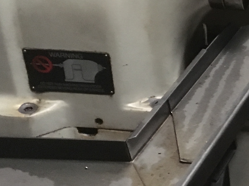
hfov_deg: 23.6
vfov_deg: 19.1
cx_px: 280
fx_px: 554
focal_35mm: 77
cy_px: 59
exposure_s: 1/15
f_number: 2.2
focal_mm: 4.15
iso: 640
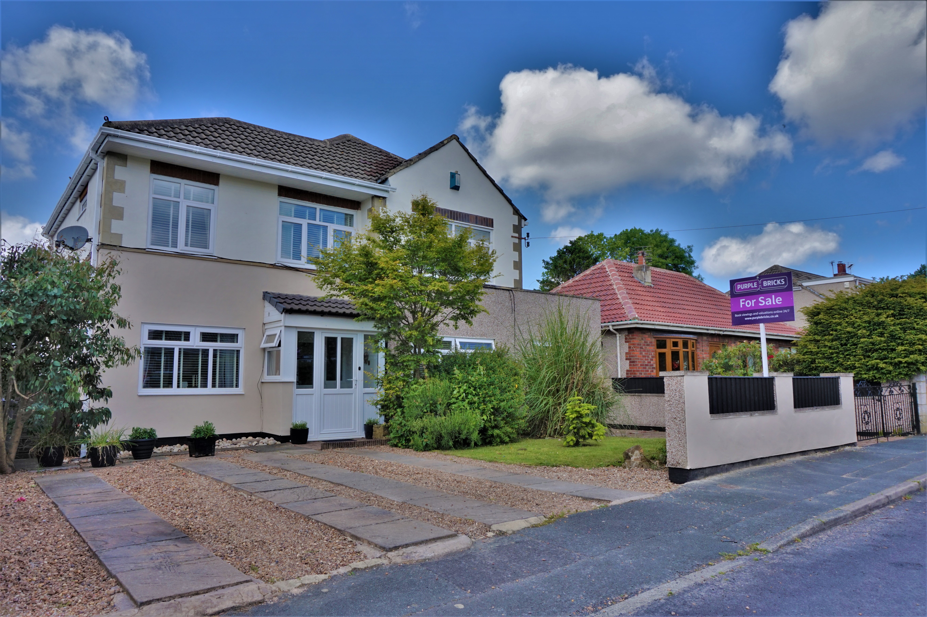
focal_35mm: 24
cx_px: 464
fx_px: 618
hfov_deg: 73.8
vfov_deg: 53.1
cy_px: 308
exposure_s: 1/80
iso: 100
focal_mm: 16
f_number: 13
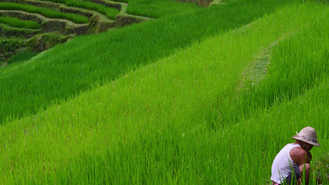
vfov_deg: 11.5
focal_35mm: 106
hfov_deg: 20.2
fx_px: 921
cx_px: 180
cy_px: 100
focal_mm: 55
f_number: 10
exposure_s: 1/60
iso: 200
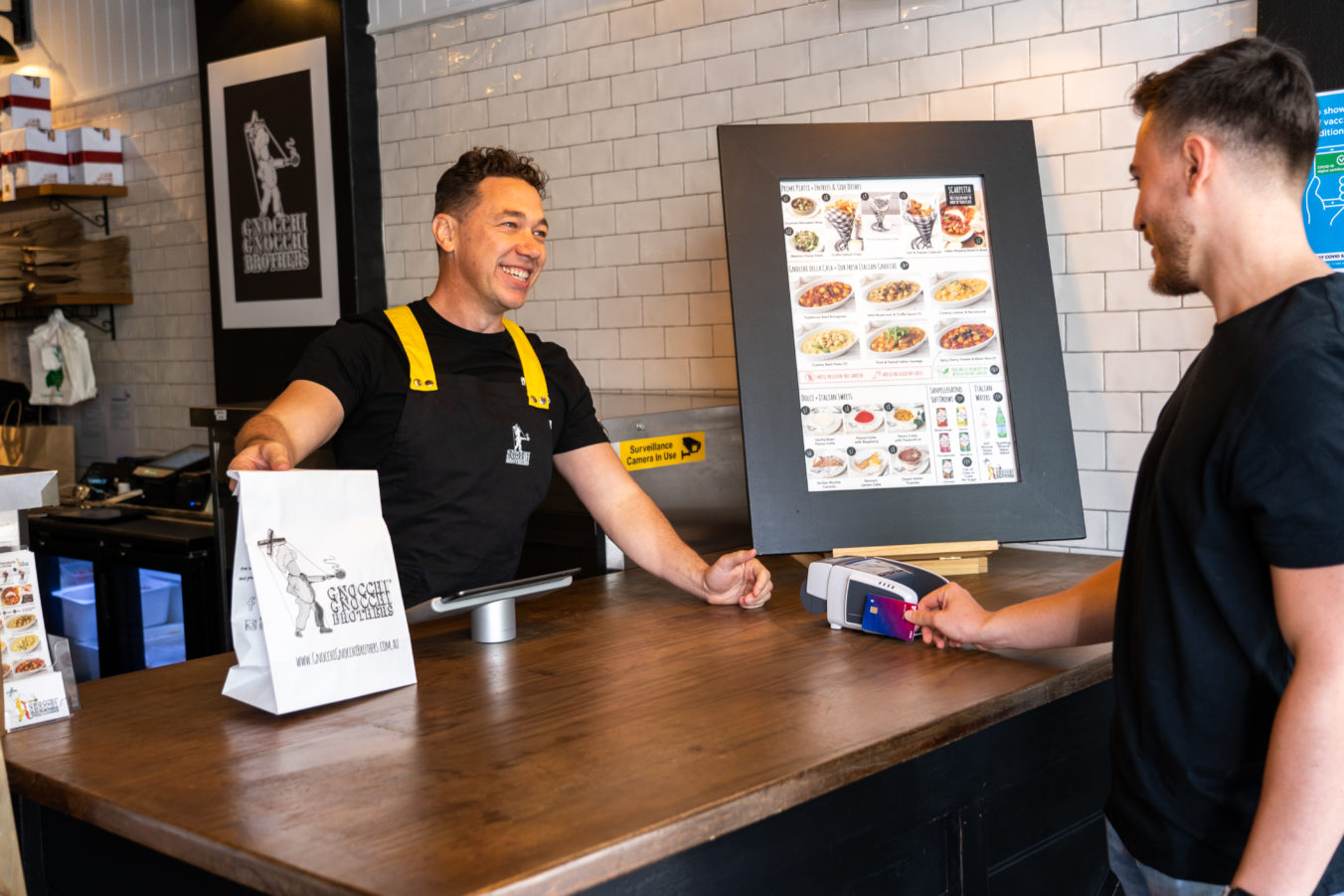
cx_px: 672
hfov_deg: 48.5
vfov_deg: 33.4
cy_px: 448
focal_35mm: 40
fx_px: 1493
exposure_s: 1/100
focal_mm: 40
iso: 400
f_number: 4
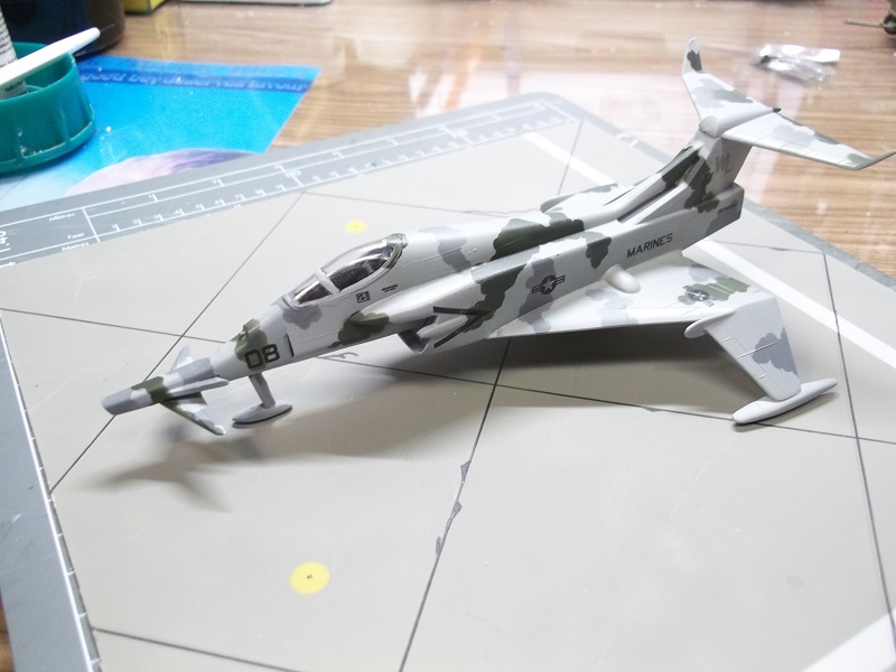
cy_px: 336
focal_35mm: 32
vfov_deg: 44.2
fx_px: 828
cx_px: 448
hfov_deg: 56.8
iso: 160
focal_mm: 5.7
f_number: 2.9
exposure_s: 1/20
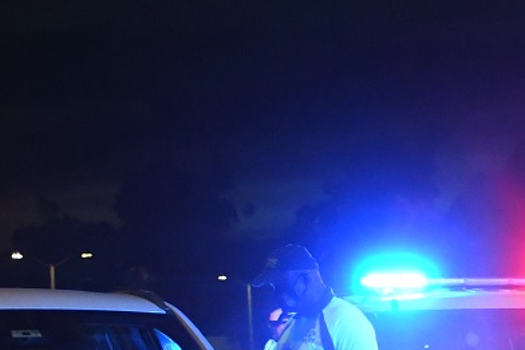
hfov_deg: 9.9
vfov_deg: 7.0
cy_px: 433
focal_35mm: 194
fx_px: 2828
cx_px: 1039
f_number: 4
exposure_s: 1/40
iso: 1600
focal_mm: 27
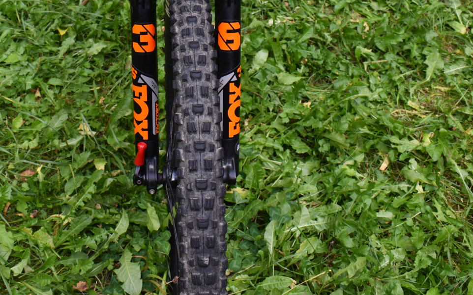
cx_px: 173
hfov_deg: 33.3
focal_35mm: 61
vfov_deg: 20.5
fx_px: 786
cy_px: -10
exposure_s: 1/250
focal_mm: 20
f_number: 5.6
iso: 280
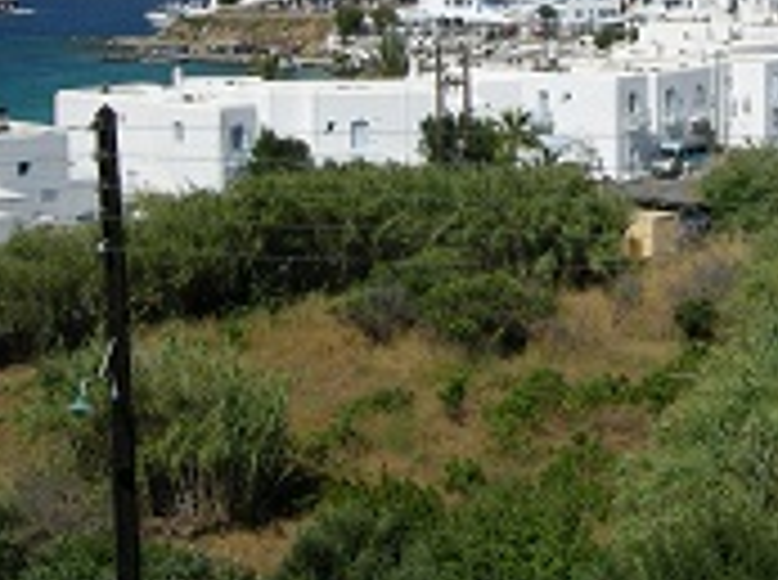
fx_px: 1637
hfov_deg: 25.8
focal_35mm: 73
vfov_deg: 19.8
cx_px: 706
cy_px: 94
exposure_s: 1/372
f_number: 6.8
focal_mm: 7.5
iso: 64
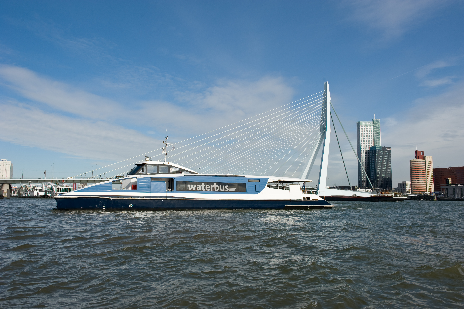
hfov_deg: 63.7
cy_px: 154
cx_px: 232
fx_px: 374
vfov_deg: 44.9
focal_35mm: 29
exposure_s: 1/400
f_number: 11
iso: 200
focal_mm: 29
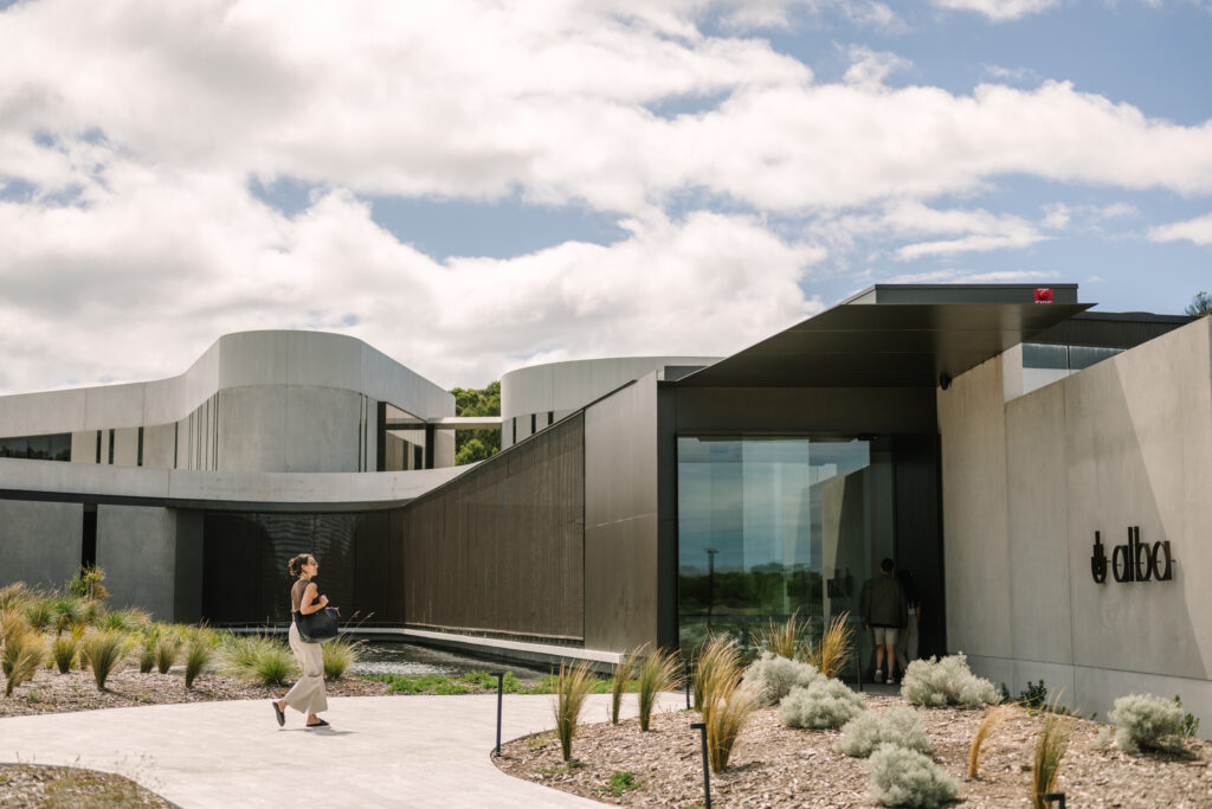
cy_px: 404
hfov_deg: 39.6
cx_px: 606
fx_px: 1683
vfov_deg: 27.0
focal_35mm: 50
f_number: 2.2
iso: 160
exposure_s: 1/8000
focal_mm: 50
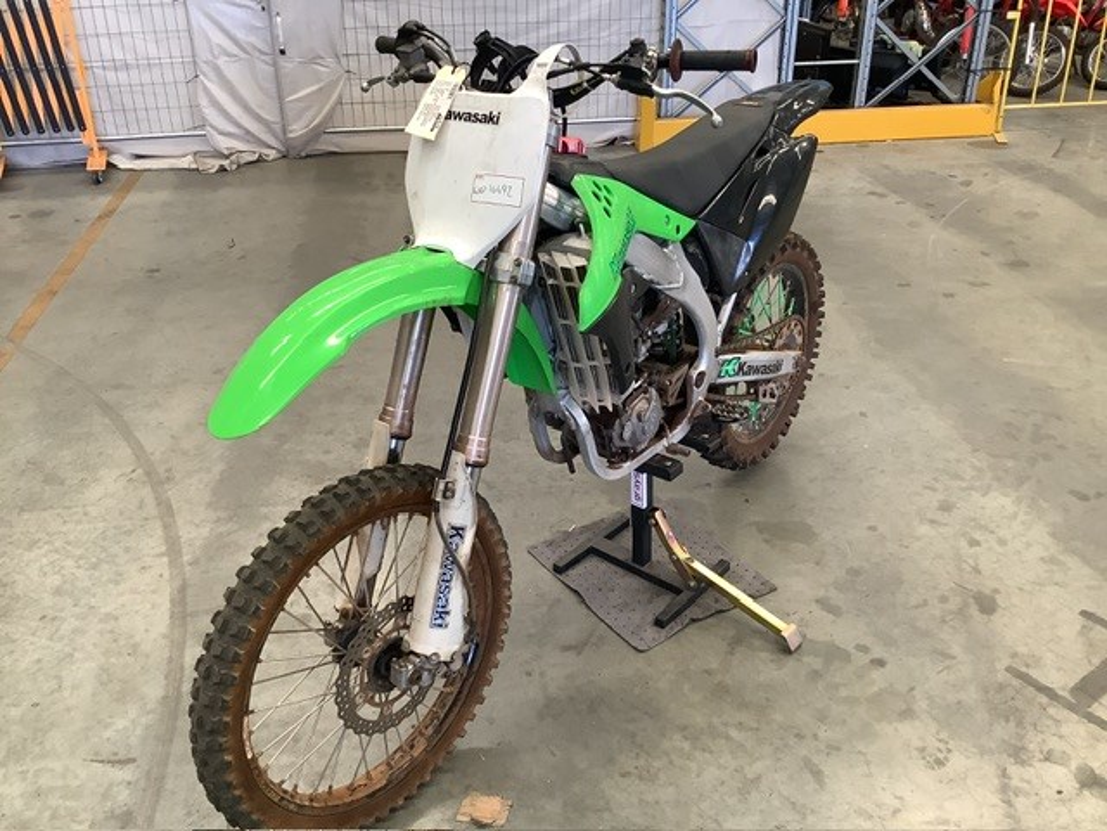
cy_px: 416
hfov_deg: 58.4
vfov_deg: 45.4
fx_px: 991
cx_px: 554
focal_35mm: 31
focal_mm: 3.3
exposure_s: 1/60
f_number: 2.4
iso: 125
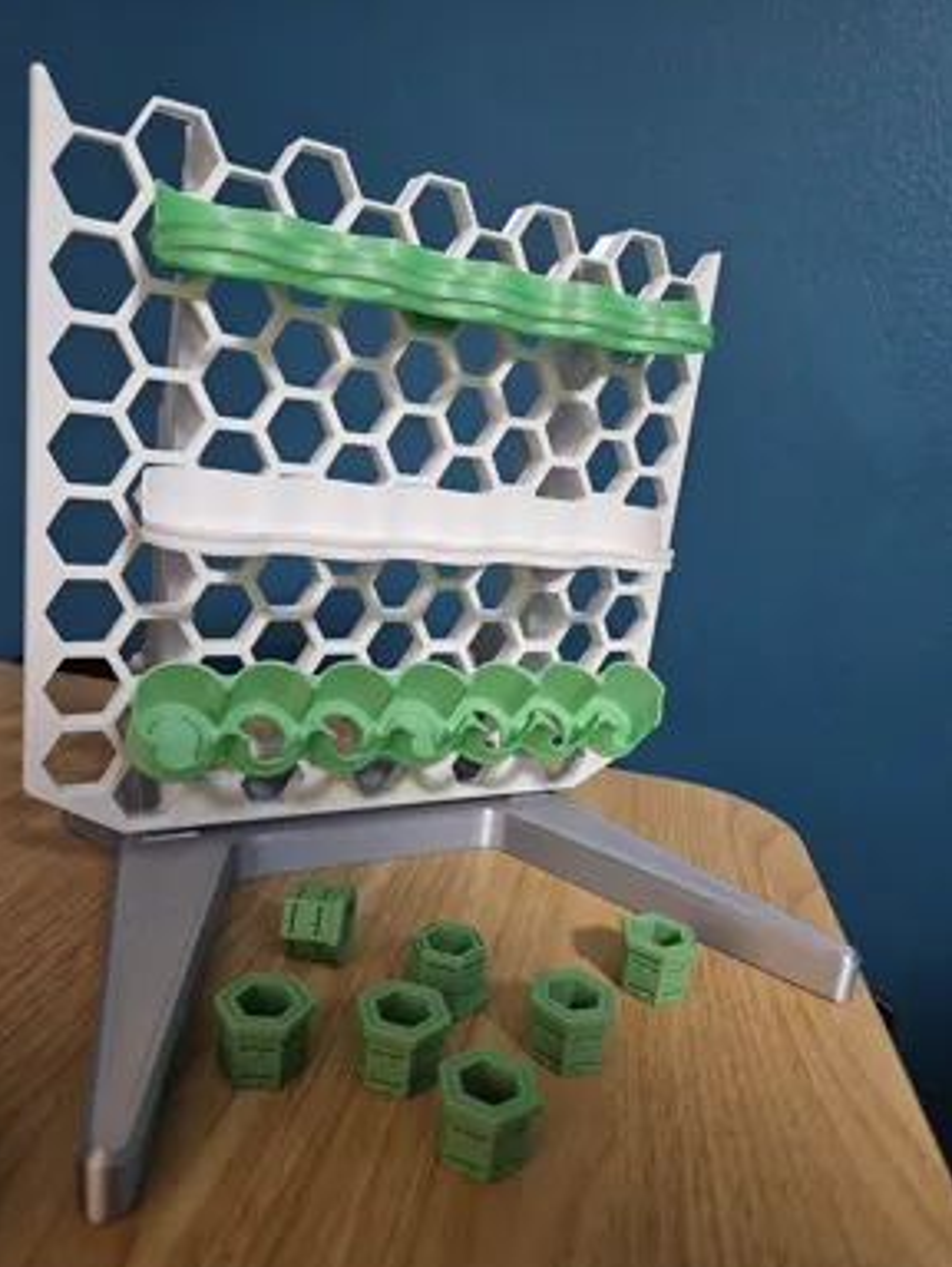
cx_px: 463
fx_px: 879
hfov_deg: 56.9
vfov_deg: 71.5
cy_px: 655
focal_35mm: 24
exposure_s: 1/33
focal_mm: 5.4
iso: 500
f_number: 1.8
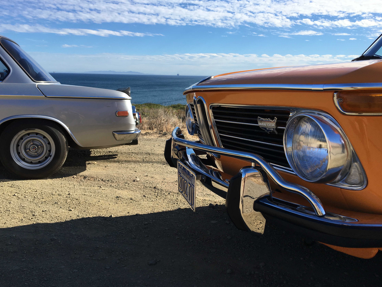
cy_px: 146
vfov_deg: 46.8
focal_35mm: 30
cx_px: 185
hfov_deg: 60.0
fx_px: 331
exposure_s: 1/1789
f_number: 2.2
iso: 25
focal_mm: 4.15
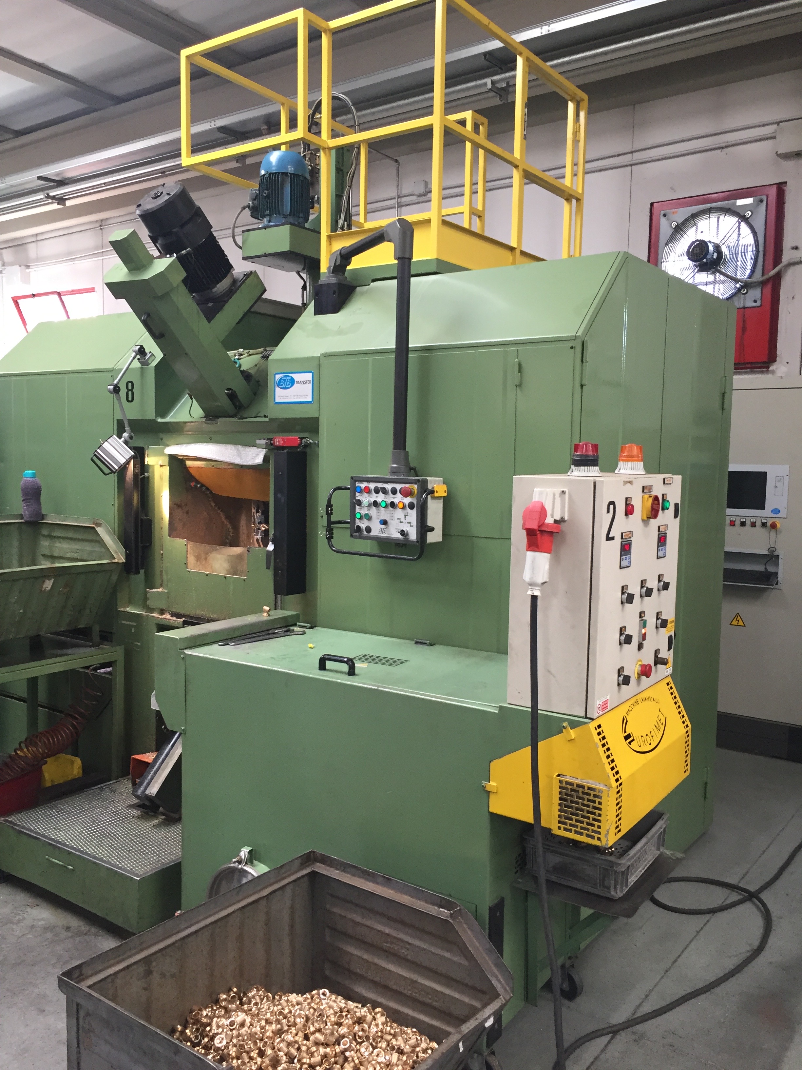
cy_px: 535
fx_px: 896
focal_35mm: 29
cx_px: 401
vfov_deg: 61.7
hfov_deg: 48.2
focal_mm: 4.15
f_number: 2.2
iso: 64
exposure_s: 1/33
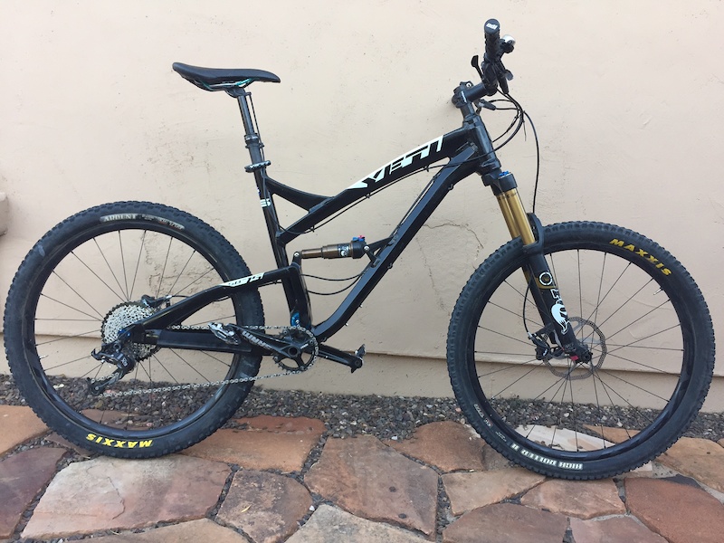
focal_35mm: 29
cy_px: 272
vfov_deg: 48.2
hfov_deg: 61.7
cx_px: 362
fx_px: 607
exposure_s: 1/120
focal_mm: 4.15
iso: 50
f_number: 2.2
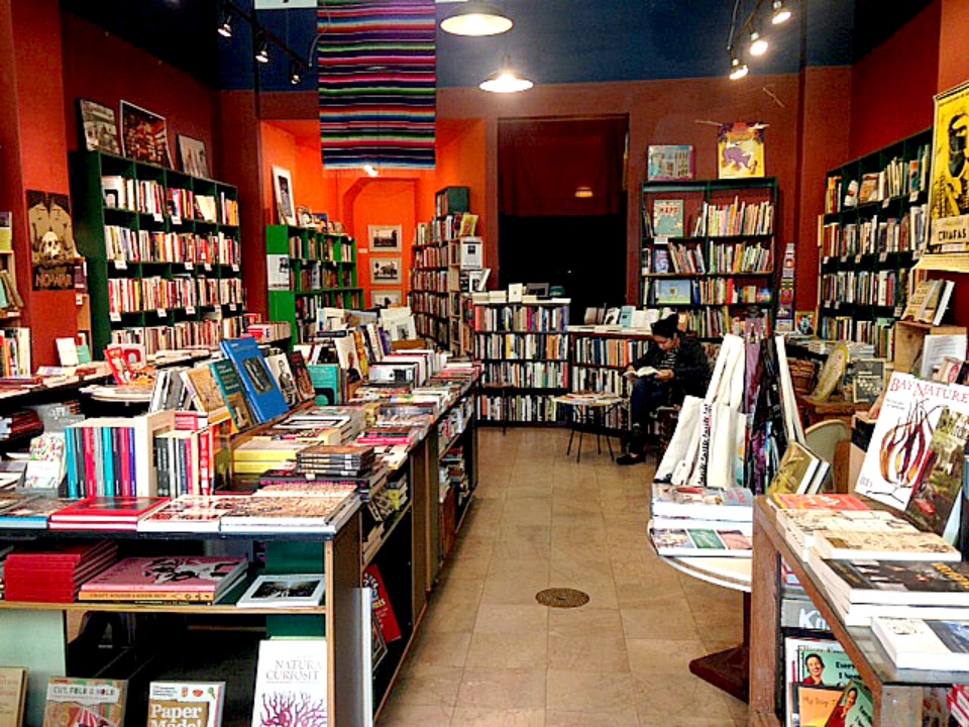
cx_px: 484
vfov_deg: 42.9
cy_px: 364
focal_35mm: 33
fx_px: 924
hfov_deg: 55.4
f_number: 2.4
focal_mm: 4.12
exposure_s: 1/20
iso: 64
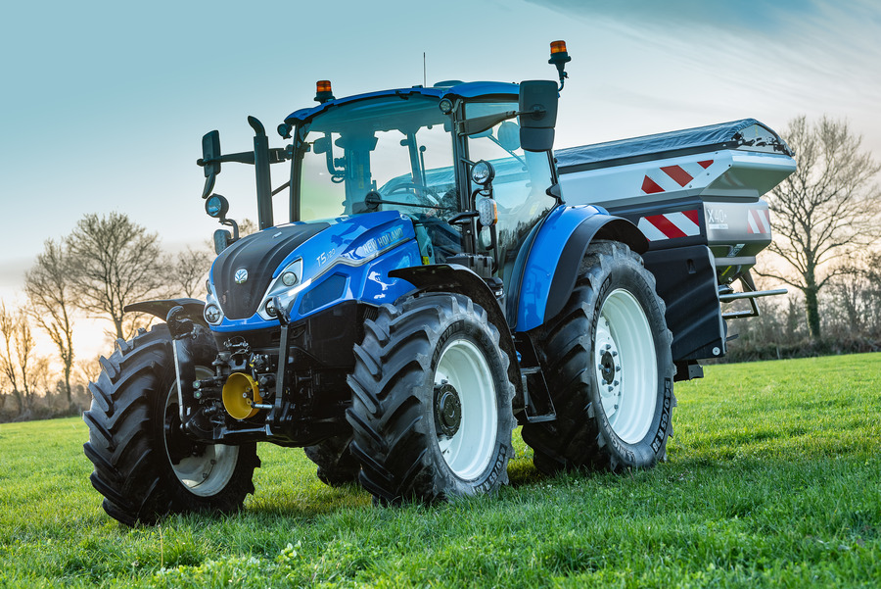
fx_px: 1959
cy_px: 294
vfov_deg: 17.1
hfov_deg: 25.4
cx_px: 440
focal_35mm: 80
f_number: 5.6
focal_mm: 80
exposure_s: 1/100
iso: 200
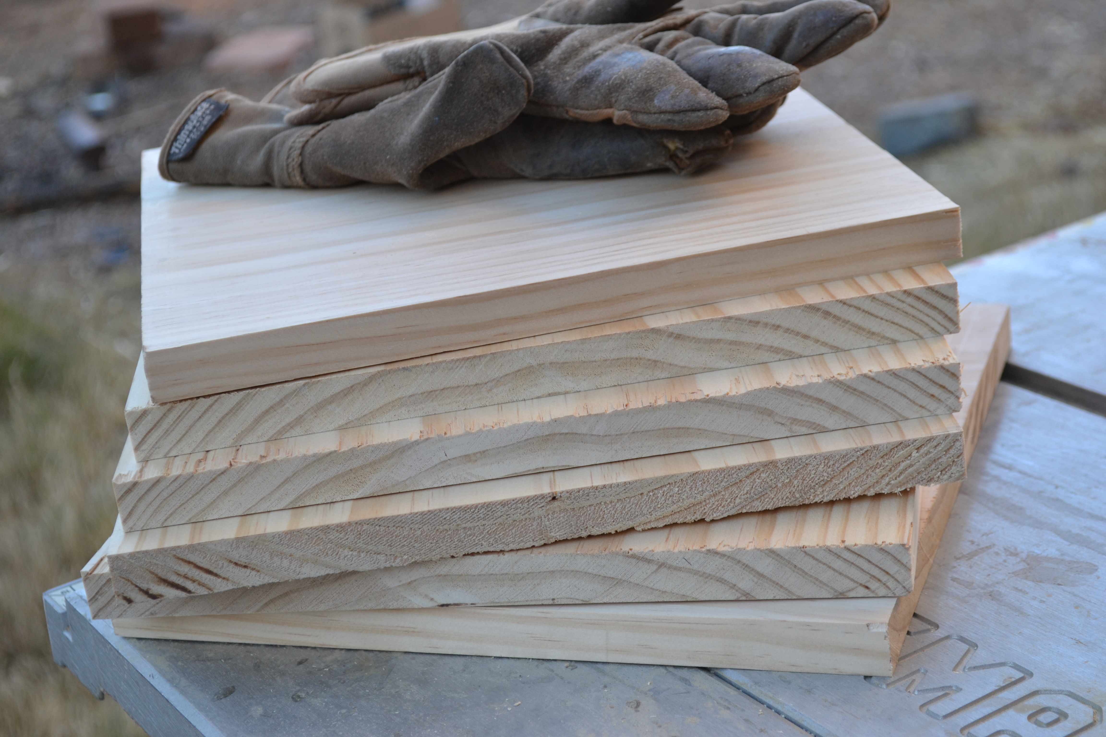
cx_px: 553
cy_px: 368
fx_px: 2120
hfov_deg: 29.2
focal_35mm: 69
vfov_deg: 19.7
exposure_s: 1/125
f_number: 5.6
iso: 280
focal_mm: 46
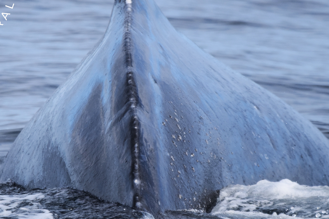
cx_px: 153
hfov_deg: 1.6
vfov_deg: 1.1
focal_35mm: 1288
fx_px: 11771
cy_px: 95
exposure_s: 1/1000
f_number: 6.3
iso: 400
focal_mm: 550
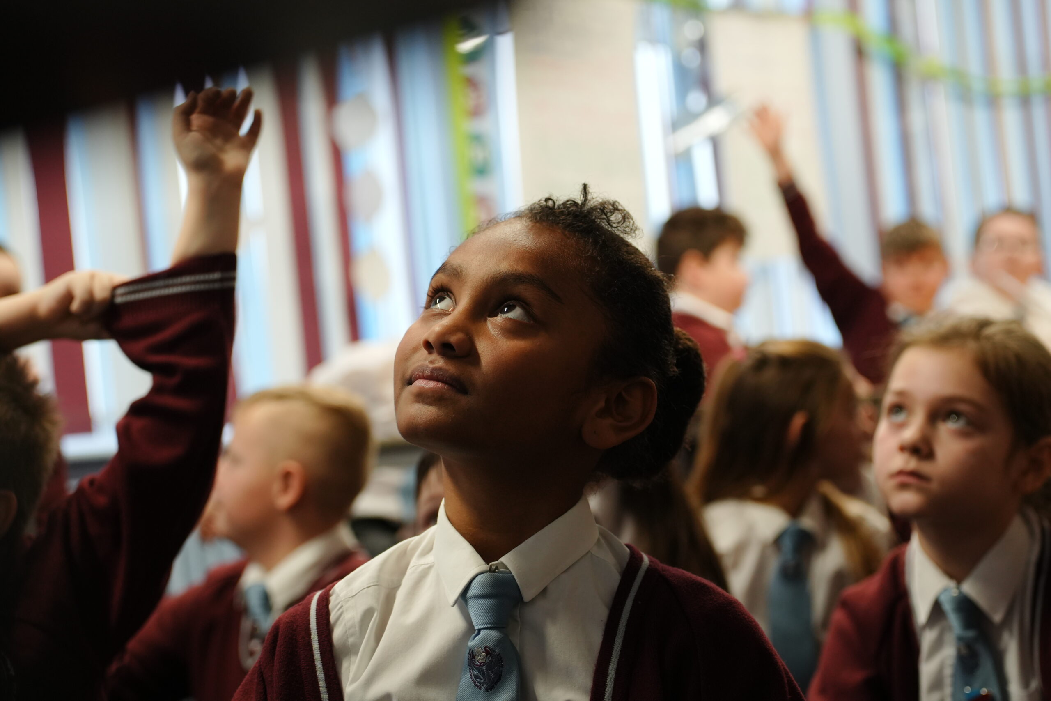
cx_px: 526
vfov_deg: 18.2
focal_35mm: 75
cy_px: 350
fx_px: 2190
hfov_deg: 27.0
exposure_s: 1/80
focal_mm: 50
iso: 800
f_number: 2.8
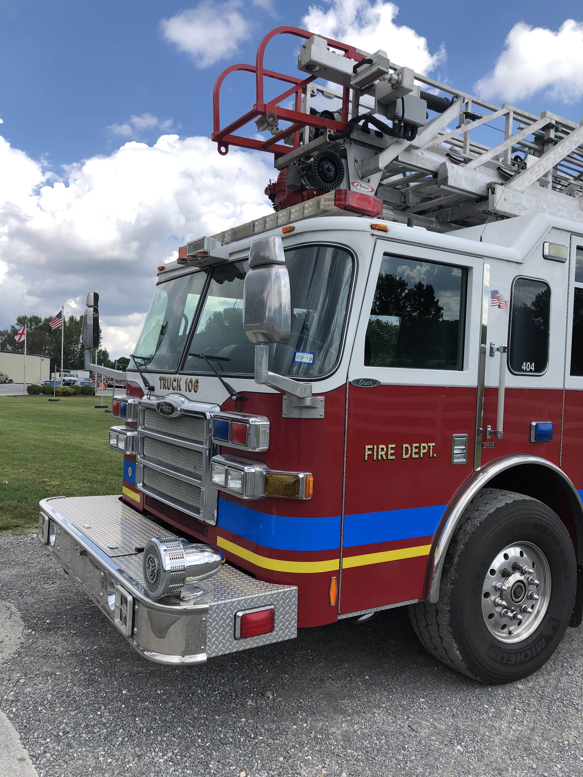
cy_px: 388
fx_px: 629
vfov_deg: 63.4
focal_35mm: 28
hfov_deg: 49.7
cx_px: 292
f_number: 1.8
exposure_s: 1/1372
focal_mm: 4
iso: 20
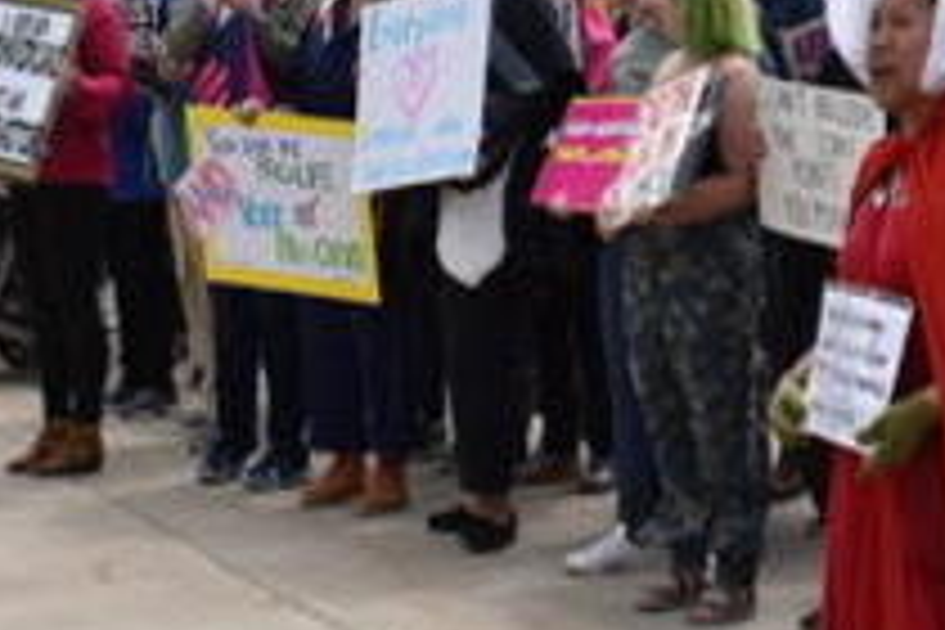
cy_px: 117
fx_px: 2809
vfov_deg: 12.7
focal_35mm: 107
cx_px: 1035
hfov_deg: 18.4
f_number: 5
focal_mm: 24
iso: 320
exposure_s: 1/3200
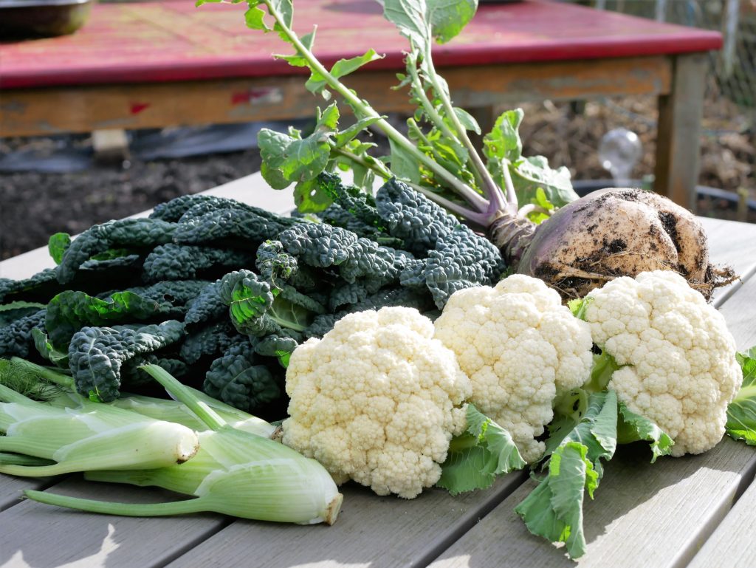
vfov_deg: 24.4
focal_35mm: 60
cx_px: 378
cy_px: 284
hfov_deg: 32.2
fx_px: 1311
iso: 200
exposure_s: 1/400
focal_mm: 30
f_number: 5.6
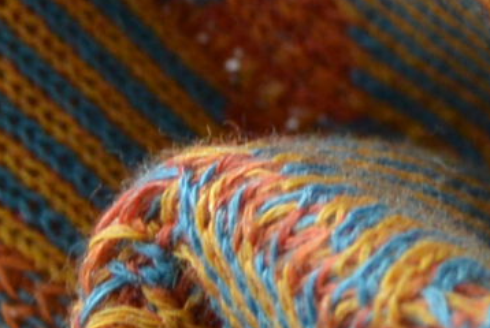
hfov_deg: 5.8
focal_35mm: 350
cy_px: -366
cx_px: 949
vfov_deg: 3.9
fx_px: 4772
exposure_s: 1/125
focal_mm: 18.2
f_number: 4.5
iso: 250
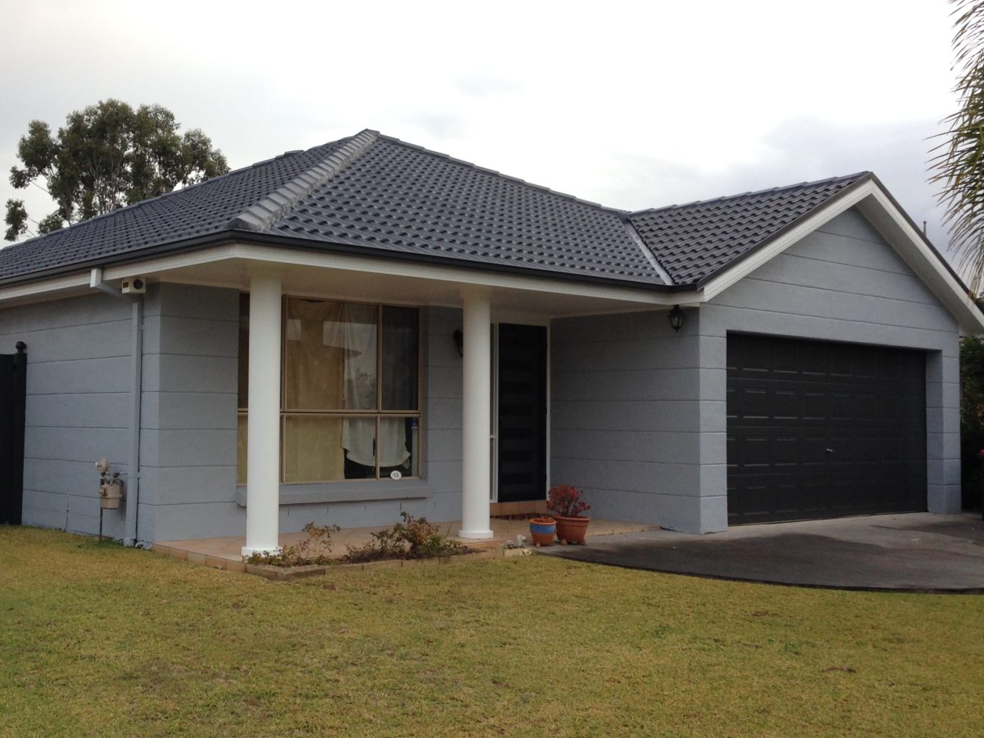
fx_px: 1194
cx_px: 396
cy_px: 357
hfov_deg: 44.6
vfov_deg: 34.4
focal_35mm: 42
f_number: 2.4
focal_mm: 4.12
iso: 64
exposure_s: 1/120
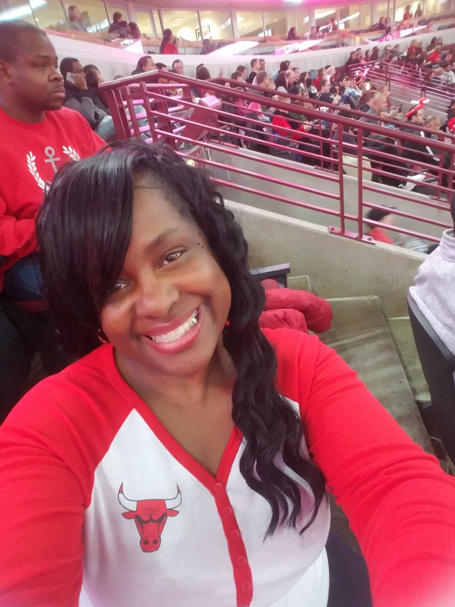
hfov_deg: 63.4
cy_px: 304
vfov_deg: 79.0
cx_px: 228
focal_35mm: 21
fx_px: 368
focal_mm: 2.1
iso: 250
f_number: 1.7
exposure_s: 1/15
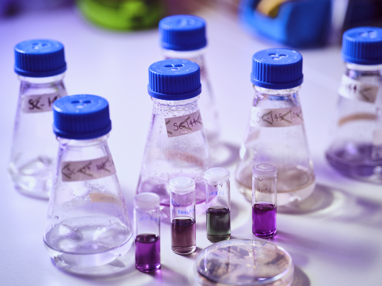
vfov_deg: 14.4
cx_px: 221
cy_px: 165
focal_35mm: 103
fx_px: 1136
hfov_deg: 19.1
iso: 100
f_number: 2.5
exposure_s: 1/125
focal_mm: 110
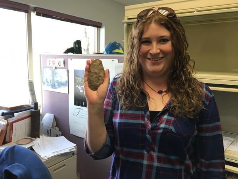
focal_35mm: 29
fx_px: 199
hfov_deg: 61.7
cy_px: 90
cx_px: 119
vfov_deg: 48.2
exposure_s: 1/30
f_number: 2.2
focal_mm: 4.15
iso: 25
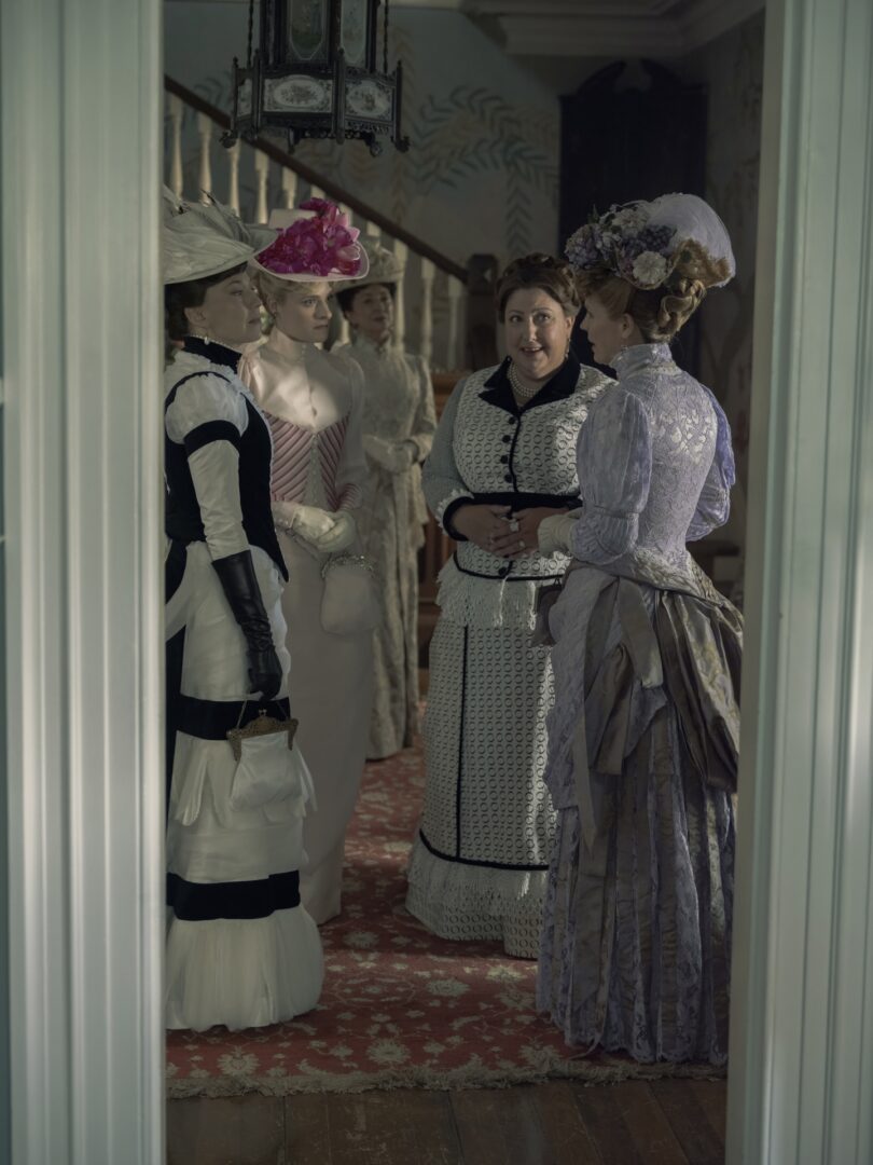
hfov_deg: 24.0
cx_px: 436
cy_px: 582
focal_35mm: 61
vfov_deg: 31.7
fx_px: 2051
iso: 6400
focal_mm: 76.5
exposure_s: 1/160
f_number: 4
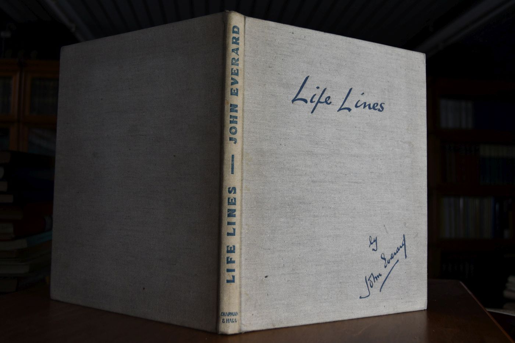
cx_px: 258
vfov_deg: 40.0
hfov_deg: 57.2
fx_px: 472
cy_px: 172
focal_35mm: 33
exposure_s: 1/160
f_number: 3.5
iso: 800
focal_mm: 22
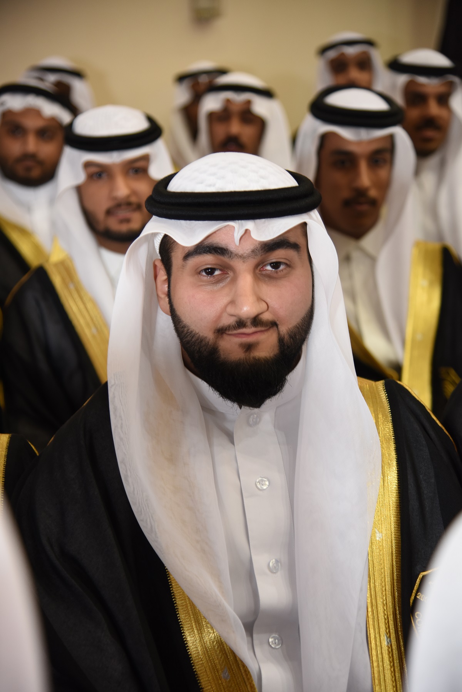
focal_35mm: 75
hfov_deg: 18.2
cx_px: 231
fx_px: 1443
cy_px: 346
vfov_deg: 27.0
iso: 800
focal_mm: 75
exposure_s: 1/80
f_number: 4
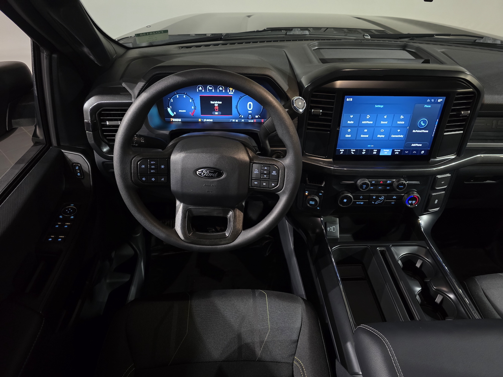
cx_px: 252
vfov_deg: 58.9
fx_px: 334
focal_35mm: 23
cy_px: 188
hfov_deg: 73.9
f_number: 1.7
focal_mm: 6.3
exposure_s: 1/60
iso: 640
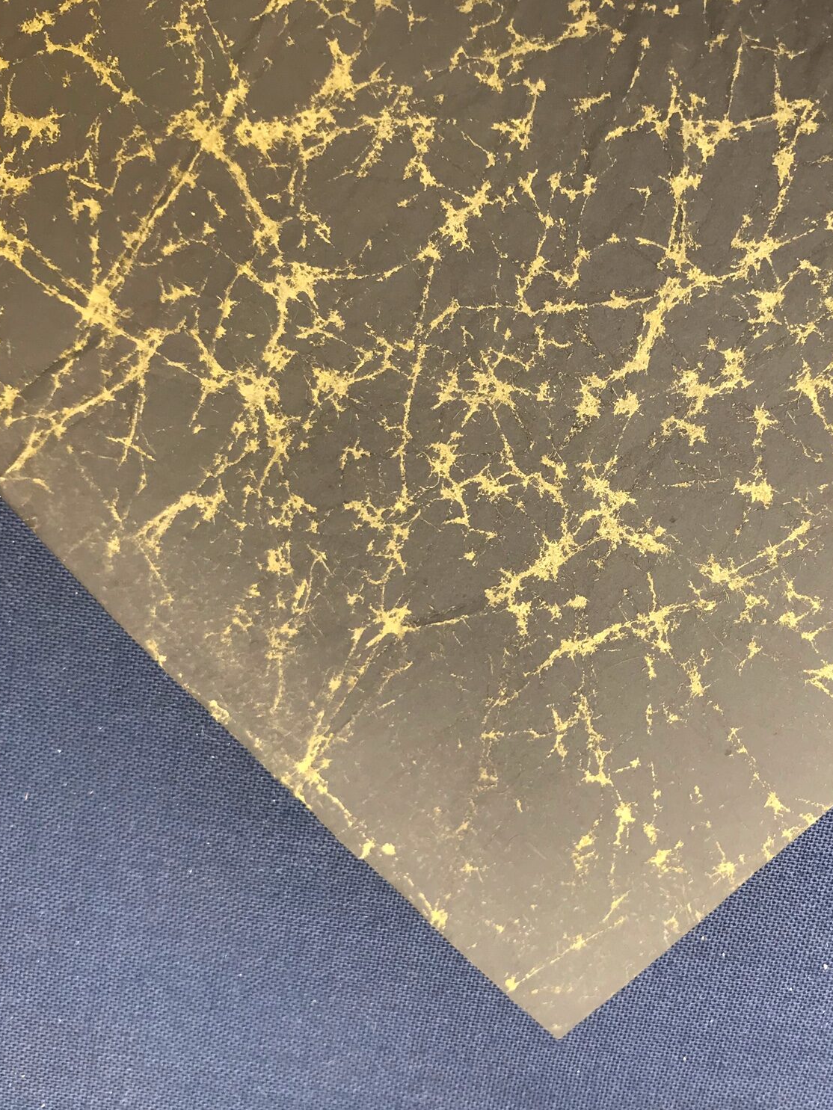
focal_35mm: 38
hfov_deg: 36.9
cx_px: 611
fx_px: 1219
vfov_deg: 49.0
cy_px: 552
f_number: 1.8
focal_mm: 3.99
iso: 20
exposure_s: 1/156
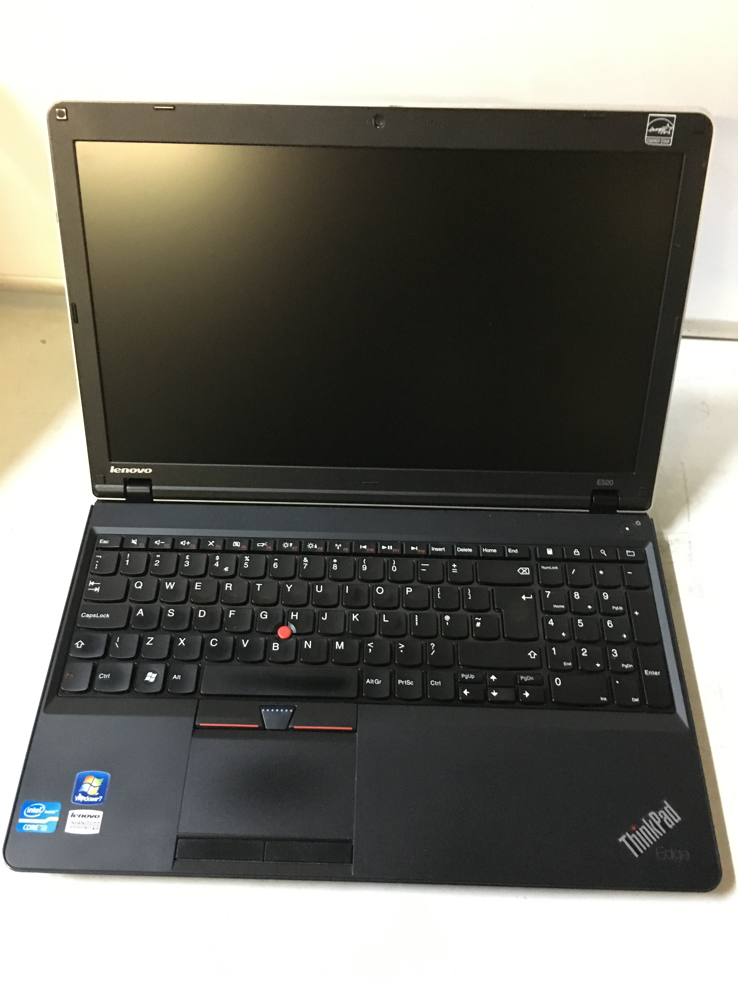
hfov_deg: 48.2
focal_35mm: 29
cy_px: 492
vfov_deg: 61.7
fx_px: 824
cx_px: 369
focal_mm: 4.15
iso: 320
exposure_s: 1/17
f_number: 2.2
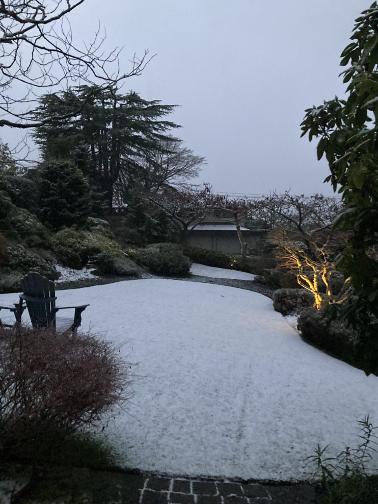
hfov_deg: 48.2
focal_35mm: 29
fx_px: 422
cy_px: 244
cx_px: 195
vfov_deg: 61.6
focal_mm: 3.99
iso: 640
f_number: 1.8
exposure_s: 1/27
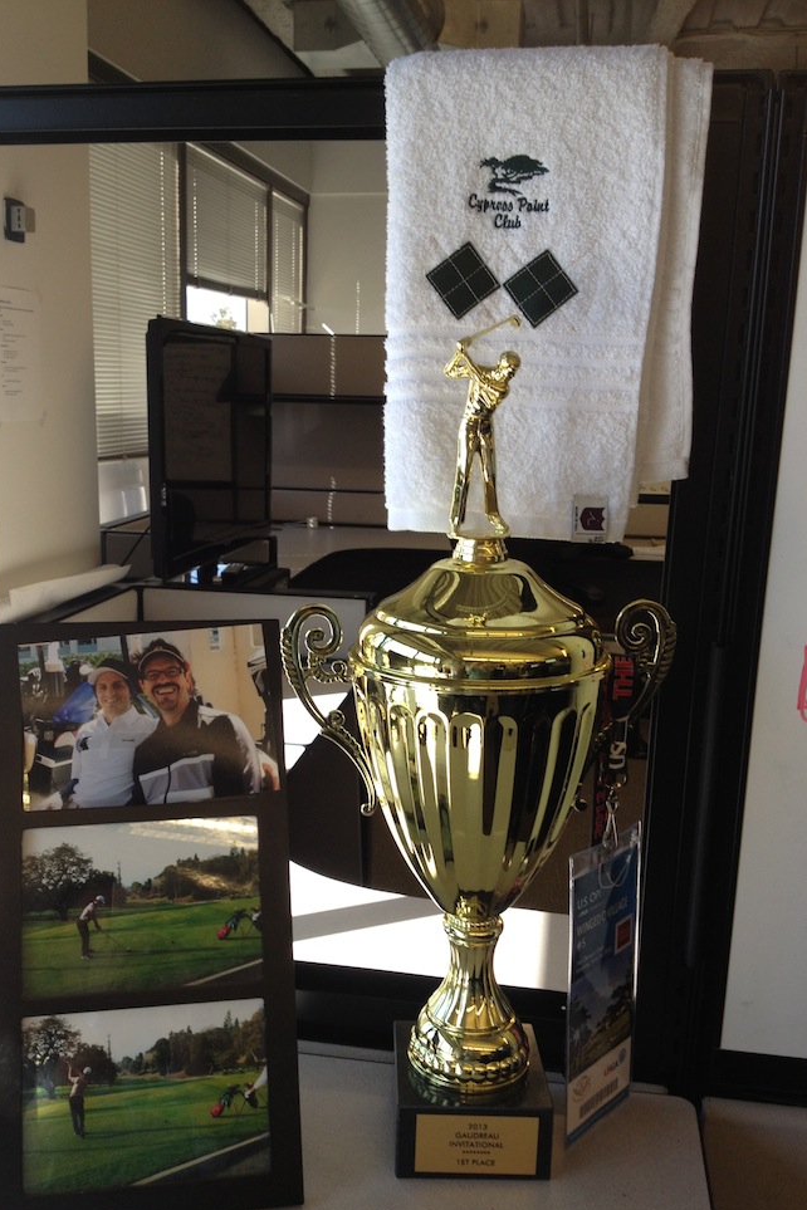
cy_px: 614
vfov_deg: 51.9
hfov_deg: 35.9
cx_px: 353
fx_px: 1244
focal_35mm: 37
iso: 50
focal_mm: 4.28
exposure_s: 1/24
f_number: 2.4
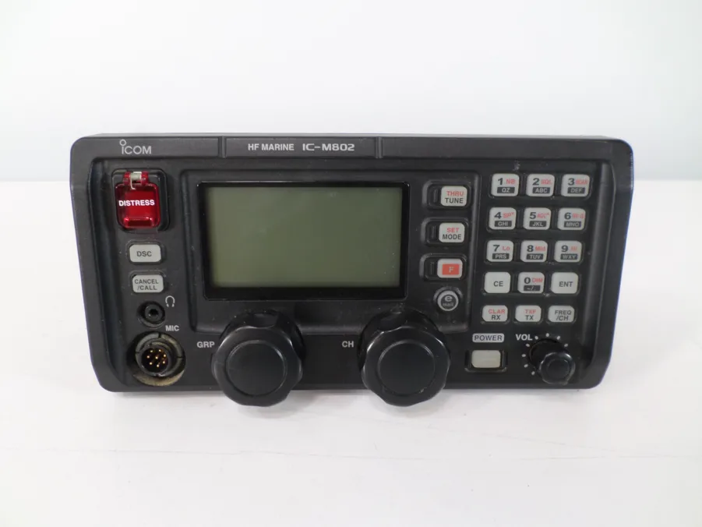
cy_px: 264
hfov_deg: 69.4
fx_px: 507
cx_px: 351
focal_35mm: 25
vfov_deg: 54.9
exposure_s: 1/30
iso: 100
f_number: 2.5
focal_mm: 4.5
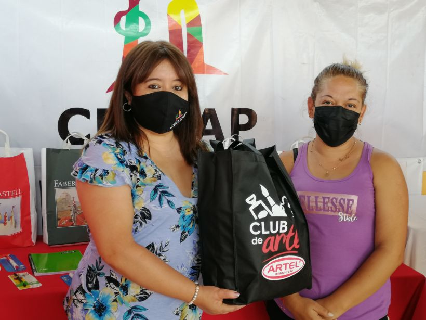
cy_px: 160
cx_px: 213
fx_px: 541
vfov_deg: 32.9
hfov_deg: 42.9
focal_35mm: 44
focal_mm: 3.95
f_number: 1.8
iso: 80
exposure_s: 1/60
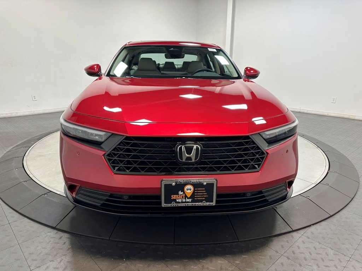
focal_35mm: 24
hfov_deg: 71.6
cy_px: 136
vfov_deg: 56.8
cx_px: 181
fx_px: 251
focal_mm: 6.86
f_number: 1.78
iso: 320
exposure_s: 1/60
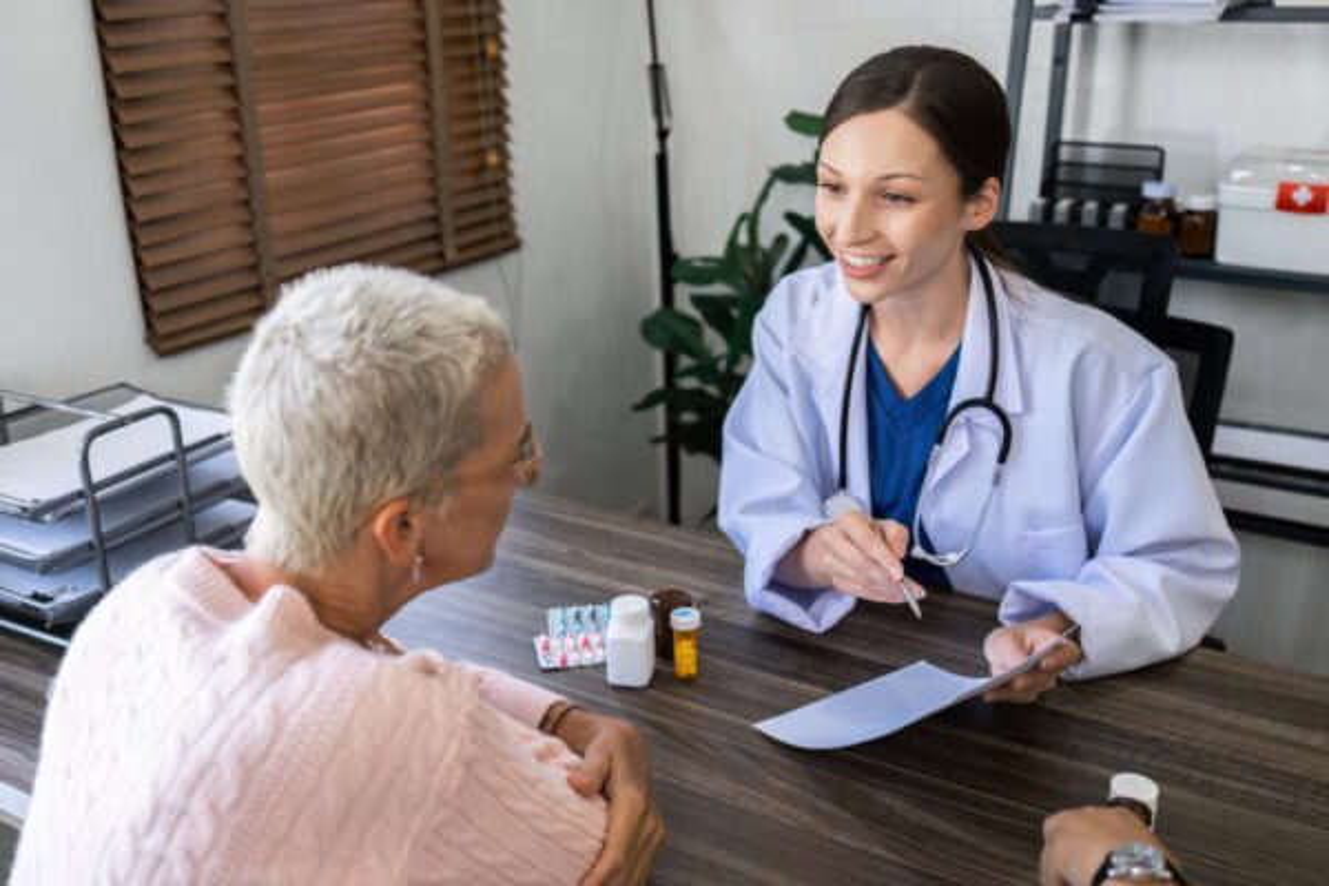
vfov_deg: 37.9
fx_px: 1292
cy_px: 443
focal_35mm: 35
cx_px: 664
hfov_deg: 54.4
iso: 640
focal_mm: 35
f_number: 2.8
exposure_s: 1/250
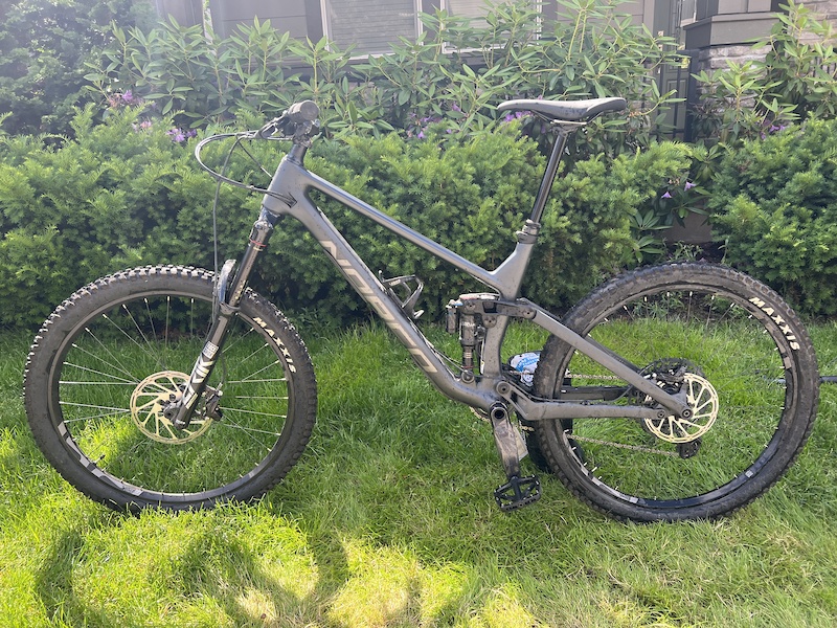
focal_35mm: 26
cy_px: 314
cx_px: 418
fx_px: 629
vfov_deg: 53.1
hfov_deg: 67.3
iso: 50
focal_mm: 5.7
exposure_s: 1/552
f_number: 1.5
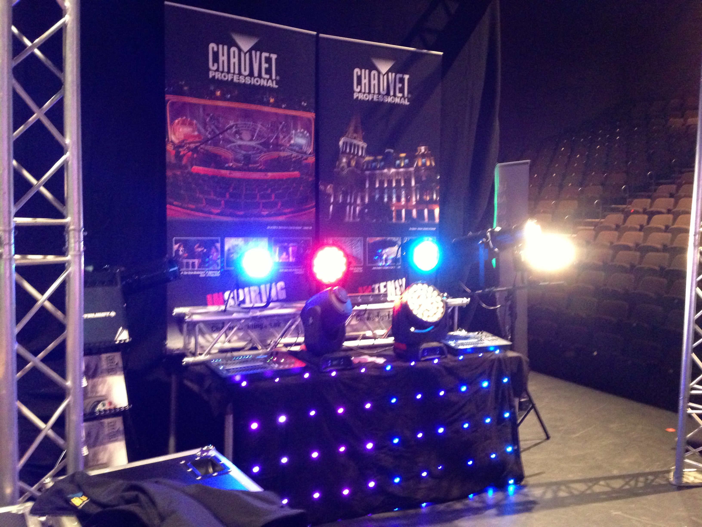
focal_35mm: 33
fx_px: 669
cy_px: 264
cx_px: 351
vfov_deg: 42.9
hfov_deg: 55.4
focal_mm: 4.13
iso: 640
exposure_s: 1/15
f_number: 2.4
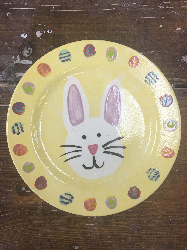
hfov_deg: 48.2
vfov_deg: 61.7
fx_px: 209
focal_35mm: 29
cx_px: 94
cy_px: 125
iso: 25
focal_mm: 4.15
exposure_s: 1/30
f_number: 2.2
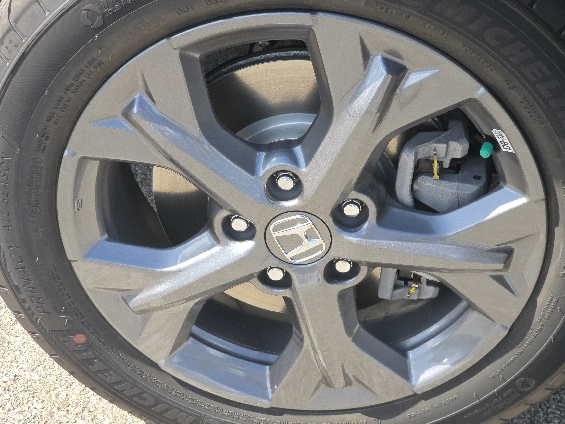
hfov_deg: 28.2
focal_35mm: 69
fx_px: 1126
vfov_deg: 21.3
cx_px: 282
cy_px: 212
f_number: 2.4
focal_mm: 7.9
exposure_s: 1/565
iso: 50
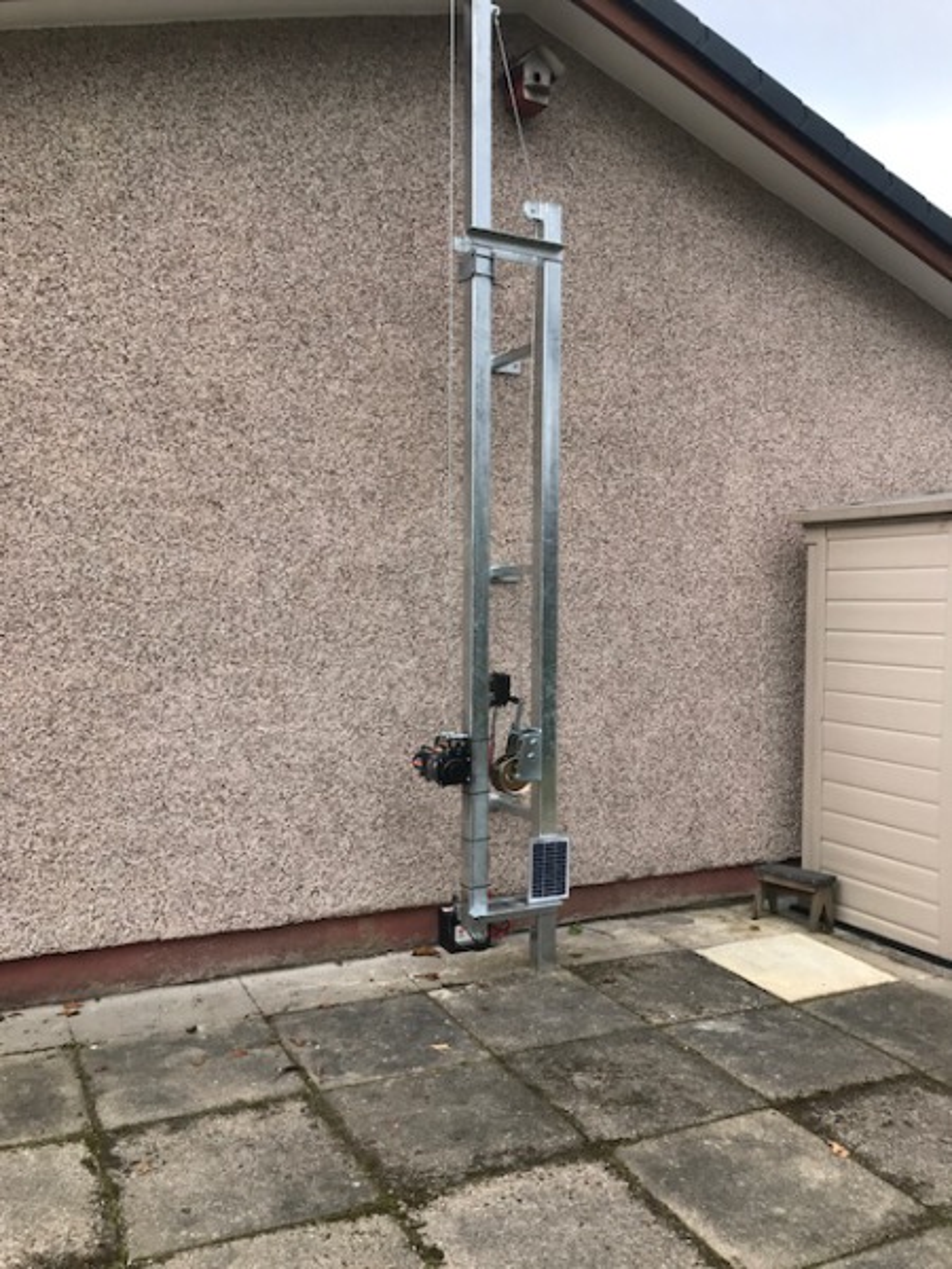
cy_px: 634
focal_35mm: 28
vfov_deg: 63.4
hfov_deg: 49.7
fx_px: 1027
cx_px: 476
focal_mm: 3.99
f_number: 1.8
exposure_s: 1/610
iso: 20
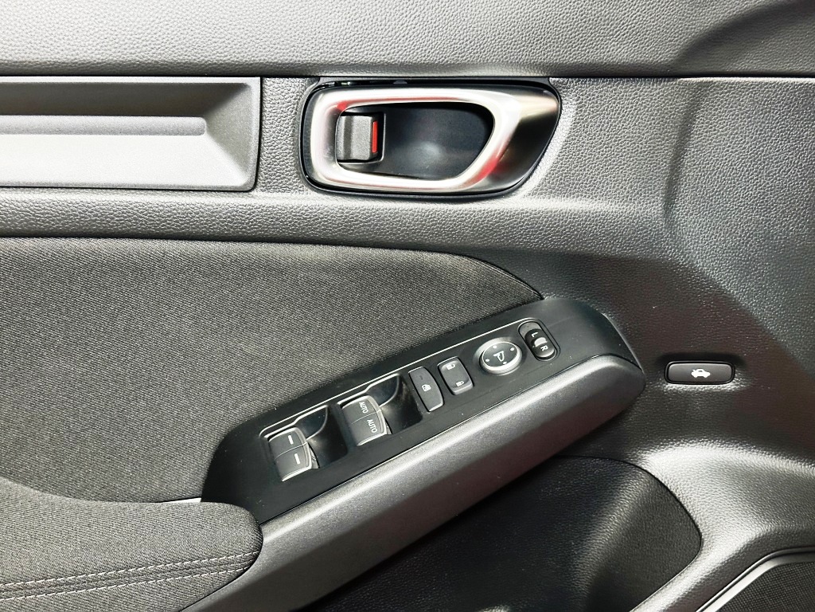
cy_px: 306
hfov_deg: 39.7
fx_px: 1130
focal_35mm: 48
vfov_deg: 30.3
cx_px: 408
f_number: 1.78
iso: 640
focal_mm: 6.86
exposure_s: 1/30
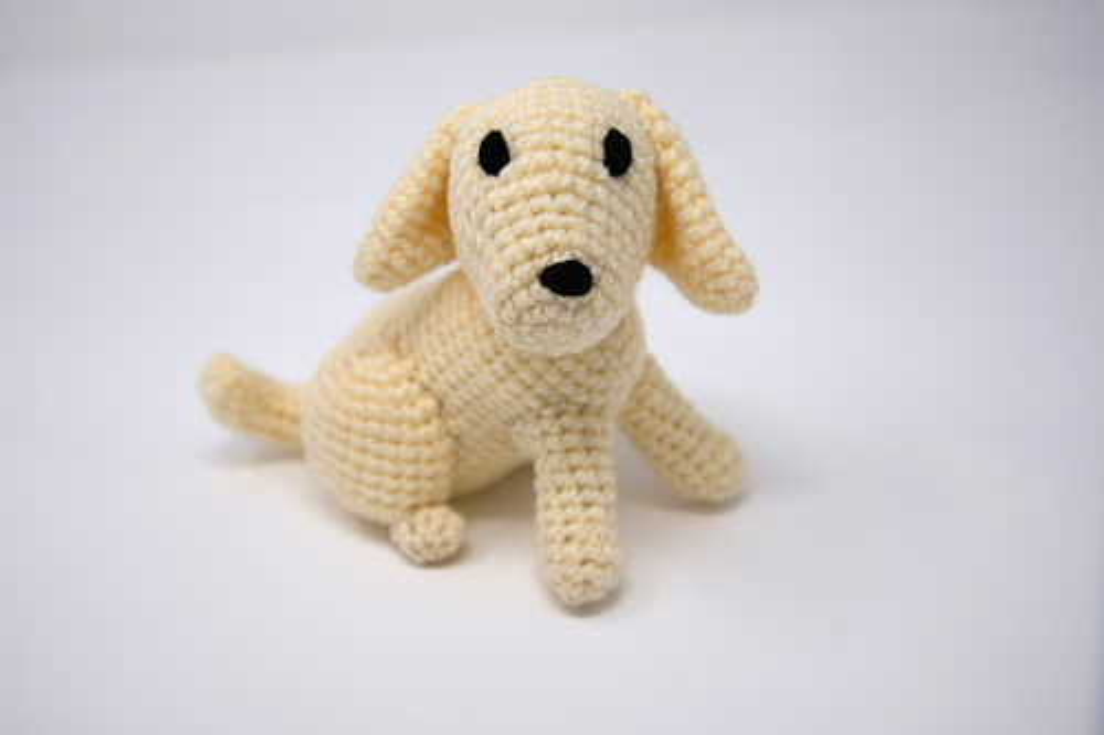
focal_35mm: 52
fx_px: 1609
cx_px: 552
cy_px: 368
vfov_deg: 25.7
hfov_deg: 37.9
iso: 100
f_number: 4
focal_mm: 35
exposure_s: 1/200
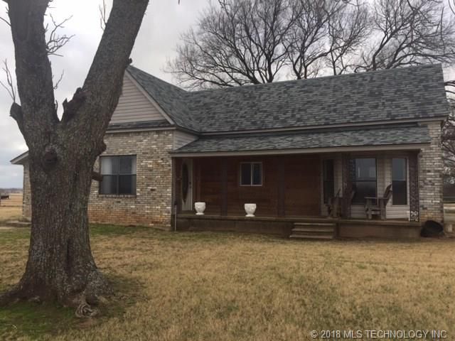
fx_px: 381
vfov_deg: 48.2
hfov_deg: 61.7
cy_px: 170
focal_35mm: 29
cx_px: 228
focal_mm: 4.15
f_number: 2.2
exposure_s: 1/599
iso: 32
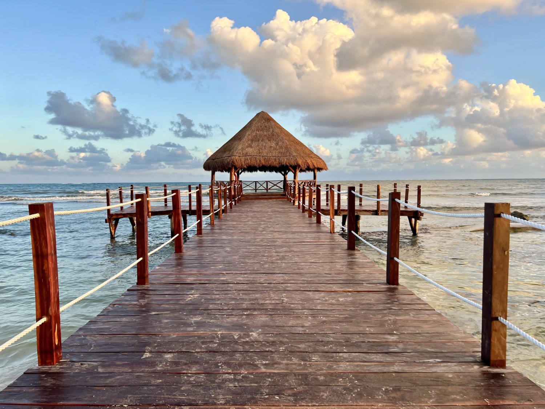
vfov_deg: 53.1
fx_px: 409
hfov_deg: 67.3
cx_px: 272
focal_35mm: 26
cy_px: 204
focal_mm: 5.7
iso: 50
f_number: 1.5
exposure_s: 1/880
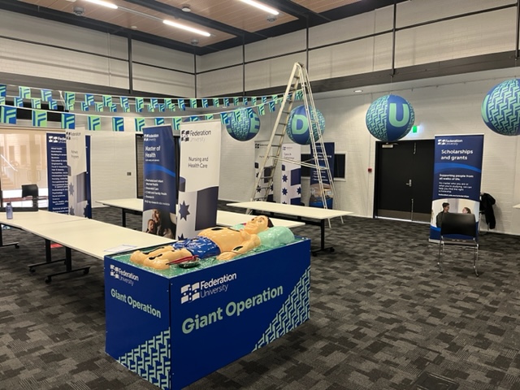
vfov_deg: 53.1
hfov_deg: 67.3
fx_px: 391
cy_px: 195
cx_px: 260
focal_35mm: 26
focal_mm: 5.1
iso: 125
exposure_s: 1/50
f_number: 1.6
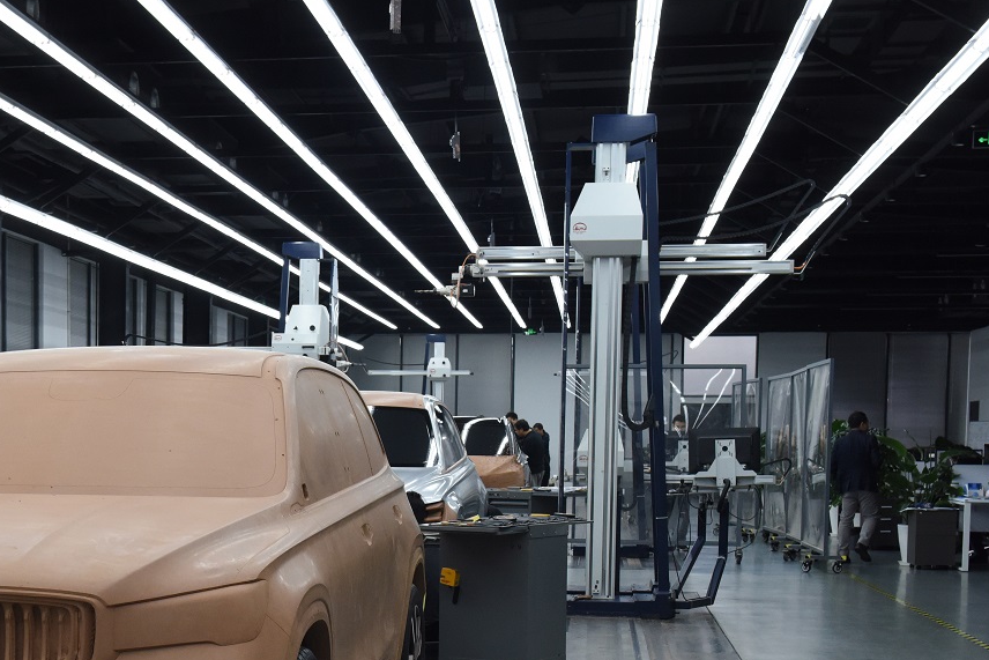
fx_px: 1951
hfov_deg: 28.0
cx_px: 245
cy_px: 590
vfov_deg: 18.9
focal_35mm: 71
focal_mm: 38
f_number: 8
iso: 2000
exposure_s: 1/250
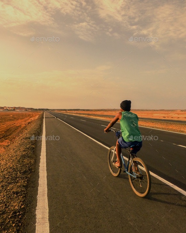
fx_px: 179
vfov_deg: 66.0
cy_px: 119
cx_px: 93
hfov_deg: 54.9
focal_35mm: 26
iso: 160
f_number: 4
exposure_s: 1/1000
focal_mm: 4.3
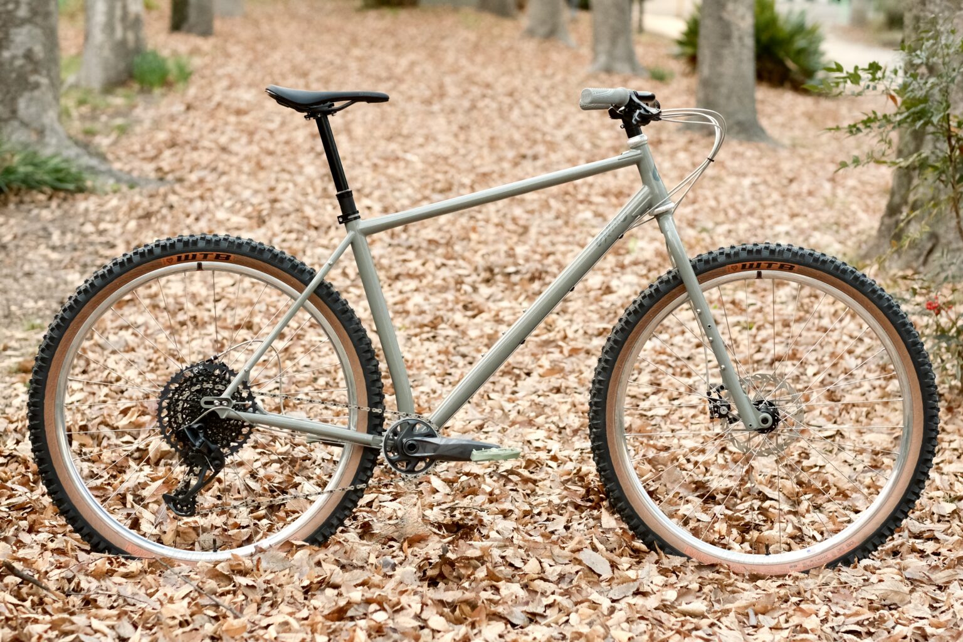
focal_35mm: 84
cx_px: 482
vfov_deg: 16.3
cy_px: 321
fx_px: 2247
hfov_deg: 24.2
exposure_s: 1/500
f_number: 2.5
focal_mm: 56
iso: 2500
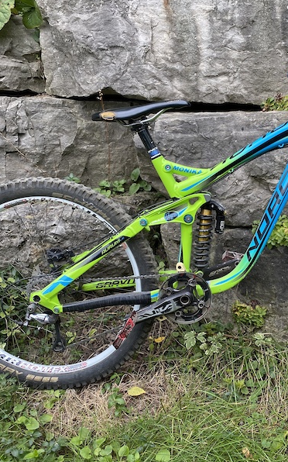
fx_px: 465
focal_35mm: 37
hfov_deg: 33.4
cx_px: 232
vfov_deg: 52.8
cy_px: 230
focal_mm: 4.25
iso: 32
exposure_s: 1/177
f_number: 1.8
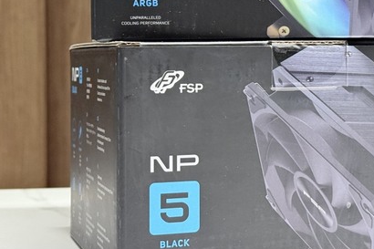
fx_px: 986
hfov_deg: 21.3
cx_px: 275
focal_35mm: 95
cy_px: 39
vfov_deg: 14.3
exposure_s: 1/40
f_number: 1.78
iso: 250
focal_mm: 6.76
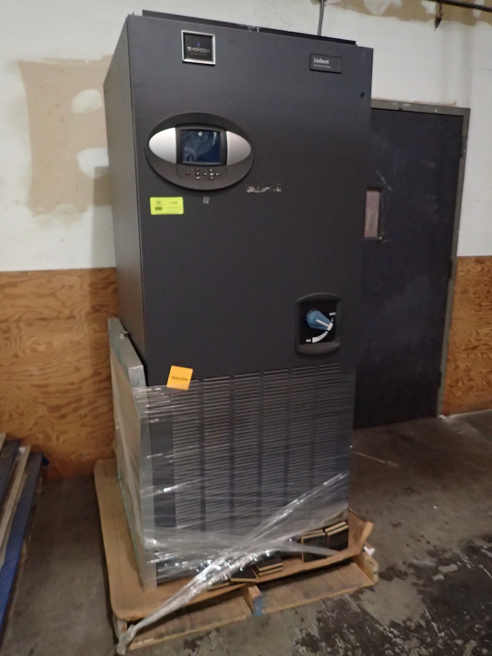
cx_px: 246
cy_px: 328
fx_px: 474
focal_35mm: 25
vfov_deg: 69.4
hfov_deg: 54.9
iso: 800
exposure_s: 1/30
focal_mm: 4.5
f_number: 2
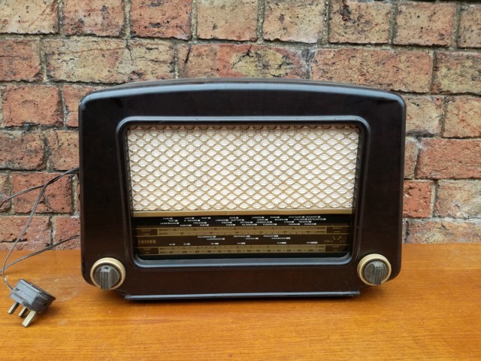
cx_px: 240
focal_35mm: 27
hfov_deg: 65.3
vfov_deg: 51.4
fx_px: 375
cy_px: 180
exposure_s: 1/112
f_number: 2
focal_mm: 3.79
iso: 50
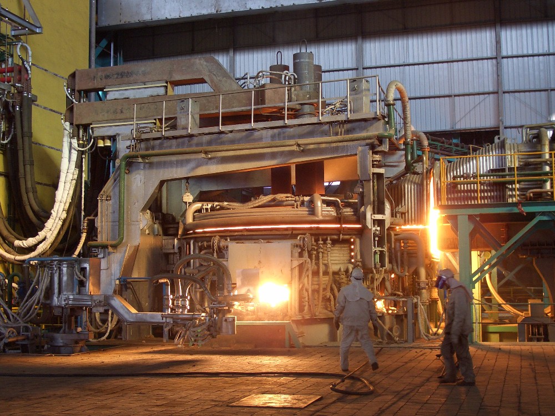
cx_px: 278
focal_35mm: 49
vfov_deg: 29.7
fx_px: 786
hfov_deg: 38.9
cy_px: 208
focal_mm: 8.2
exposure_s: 1/80
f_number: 3.1
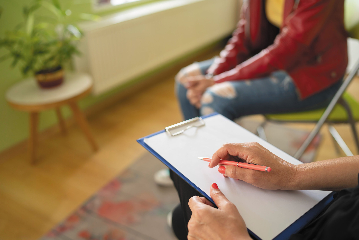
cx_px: 180
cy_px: 120
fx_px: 349
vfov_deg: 37.9
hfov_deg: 54.4
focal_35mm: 35
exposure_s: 1/125
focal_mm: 35
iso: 320
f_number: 2.2
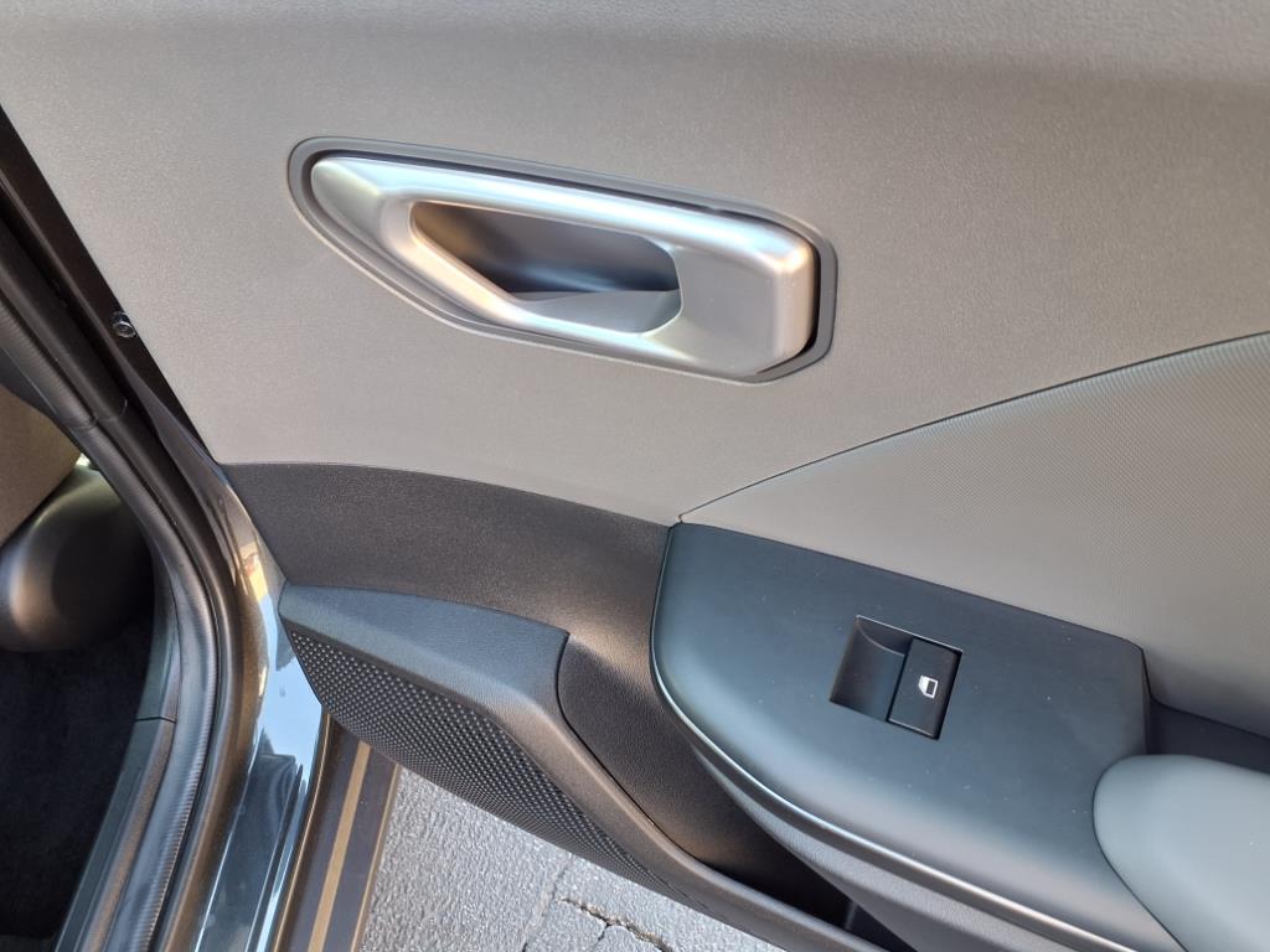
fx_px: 991
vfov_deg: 51.4
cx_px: 635
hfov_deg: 65.3
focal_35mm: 27
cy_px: 476
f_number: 1.9
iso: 80
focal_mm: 3.58
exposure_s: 1/40
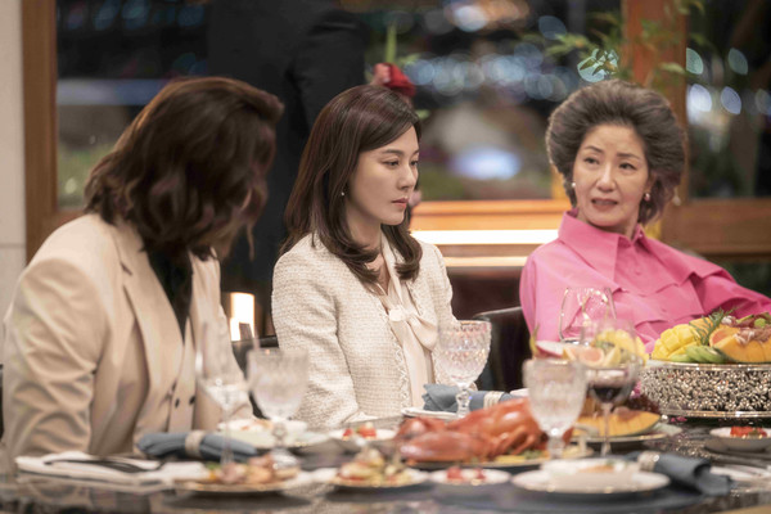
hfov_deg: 12.8
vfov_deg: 8.5
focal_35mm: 161
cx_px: 386
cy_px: 257
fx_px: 3448
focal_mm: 161
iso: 2000
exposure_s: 1/80
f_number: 2.8
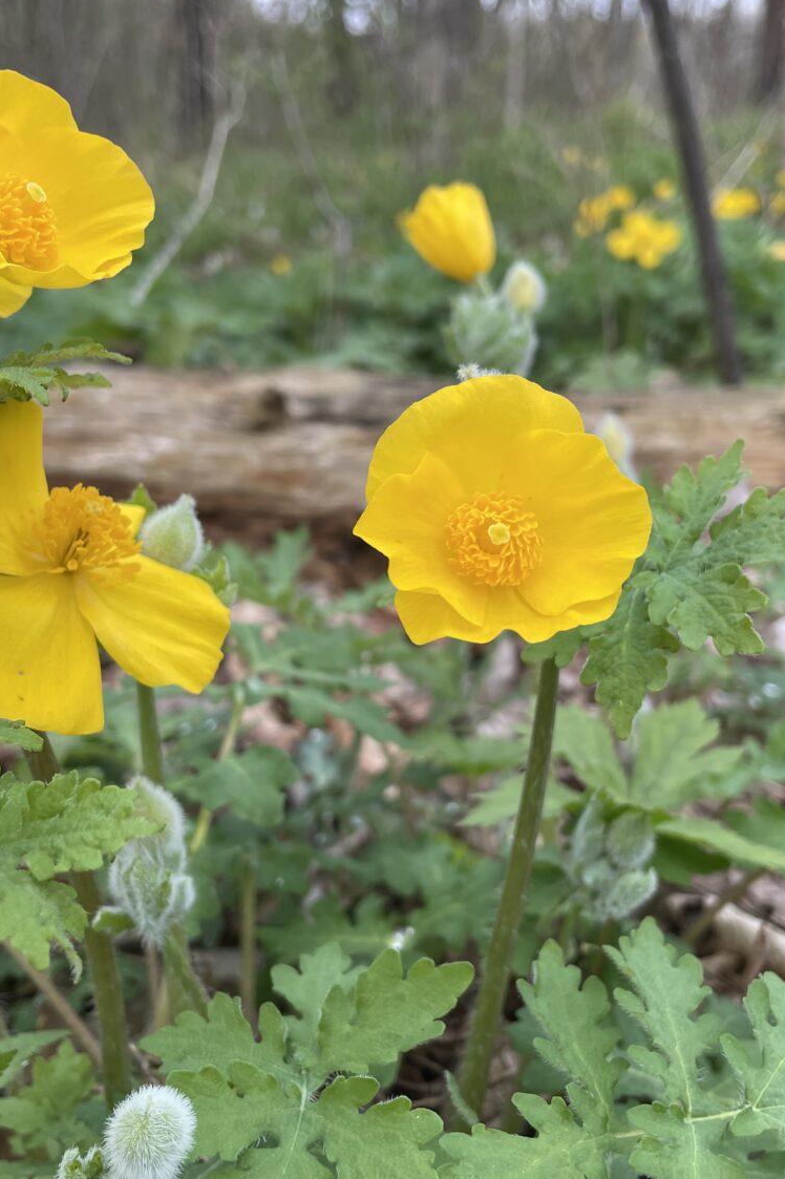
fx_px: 1211
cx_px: 418
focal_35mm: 37
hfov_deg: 35.9
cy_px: 594
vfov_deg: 51.9
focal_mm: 4.2
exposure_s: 1/326
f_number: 1.6
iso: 32
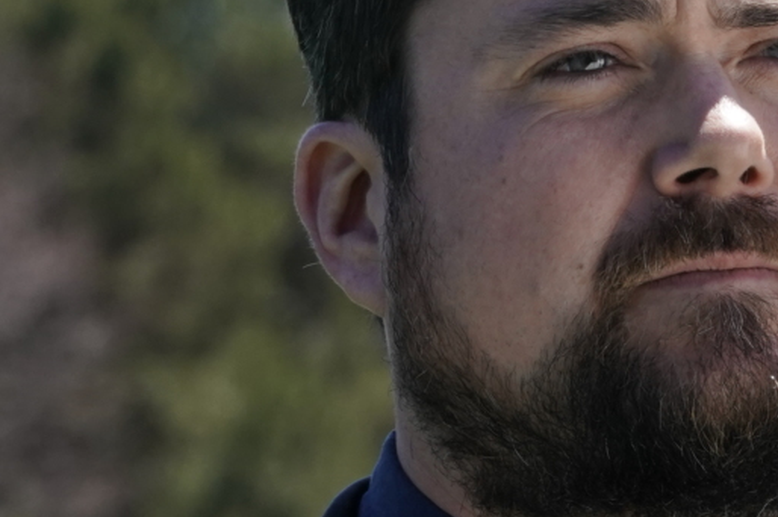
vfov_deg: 2.1
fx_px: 14210
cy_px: 583
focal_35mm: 658
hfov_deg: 3.1
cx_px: 716
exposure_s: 1/500
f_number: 13
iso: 1000
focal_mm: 165
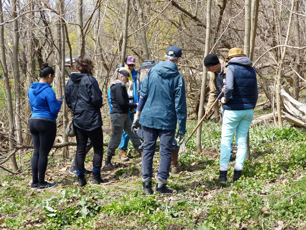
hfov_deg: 30.3
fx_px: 566
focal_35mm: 64
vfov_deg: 22.9
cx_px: 153
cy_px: 115
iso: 100
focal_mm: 10.9
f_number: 4
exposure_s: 1/320
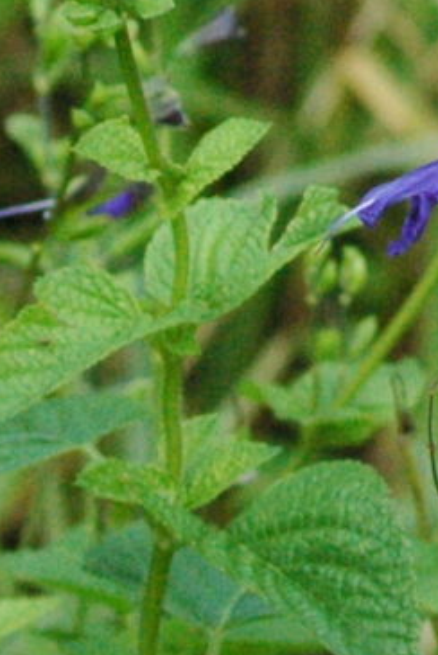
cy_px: 1118
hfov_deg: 1.1
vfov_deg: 1.7
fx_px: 22181
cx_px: -373
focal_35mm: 1218
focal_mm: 145
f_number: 8
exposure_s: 1/800
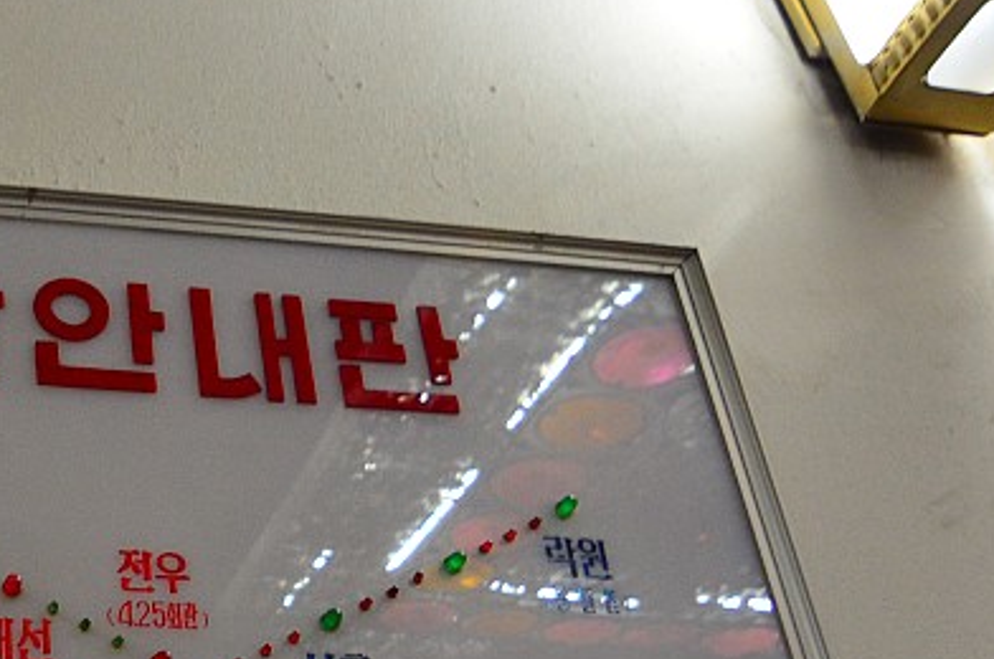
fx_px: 1393
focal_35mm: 51
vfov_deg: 25.9
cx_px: -10
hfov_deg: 35.4
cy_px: 566
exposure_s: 1/25
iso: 800
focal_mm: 11
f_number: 2.8
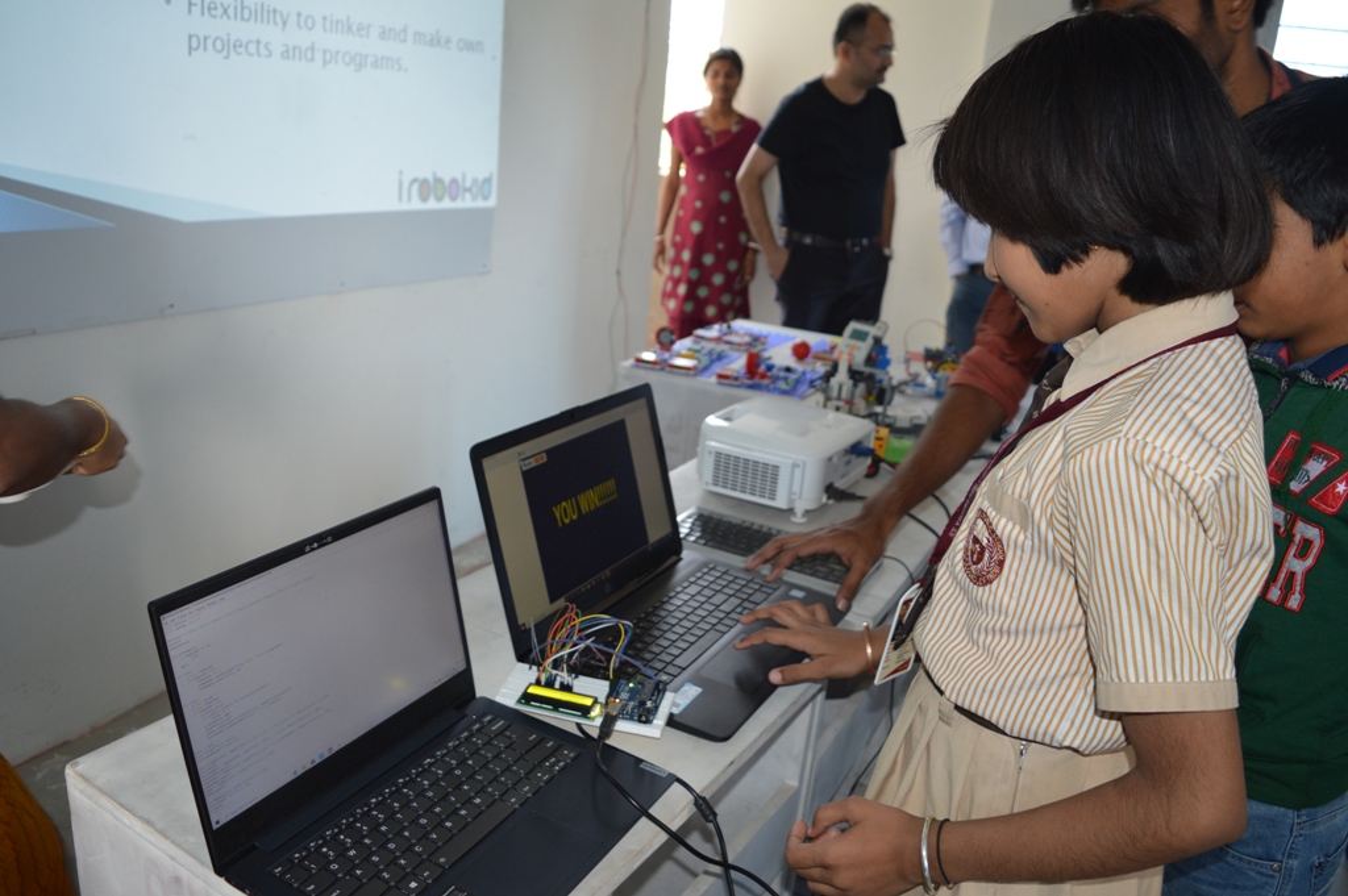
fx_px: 1010
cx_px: 674
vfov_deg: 47.9
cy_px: 448
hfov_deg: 67.4
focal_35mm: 27
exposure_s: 1/60
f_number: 4
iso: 400
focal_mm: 18
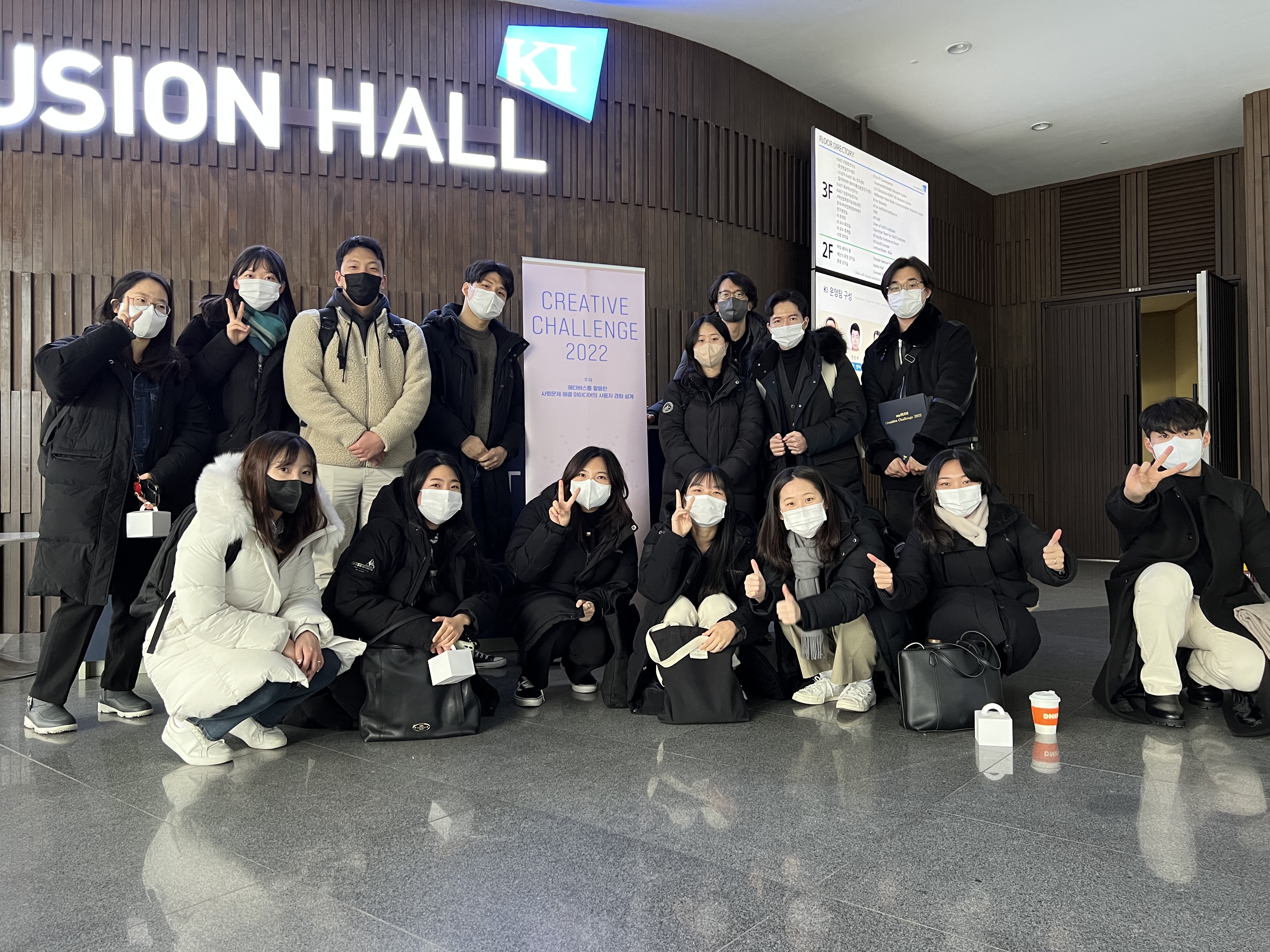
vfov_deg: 53.1
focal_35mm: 26
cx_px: 635
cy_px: 476
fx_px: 954
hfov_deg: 67.3
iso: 320
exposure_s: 1/60
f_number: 1.5
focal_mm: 5.7
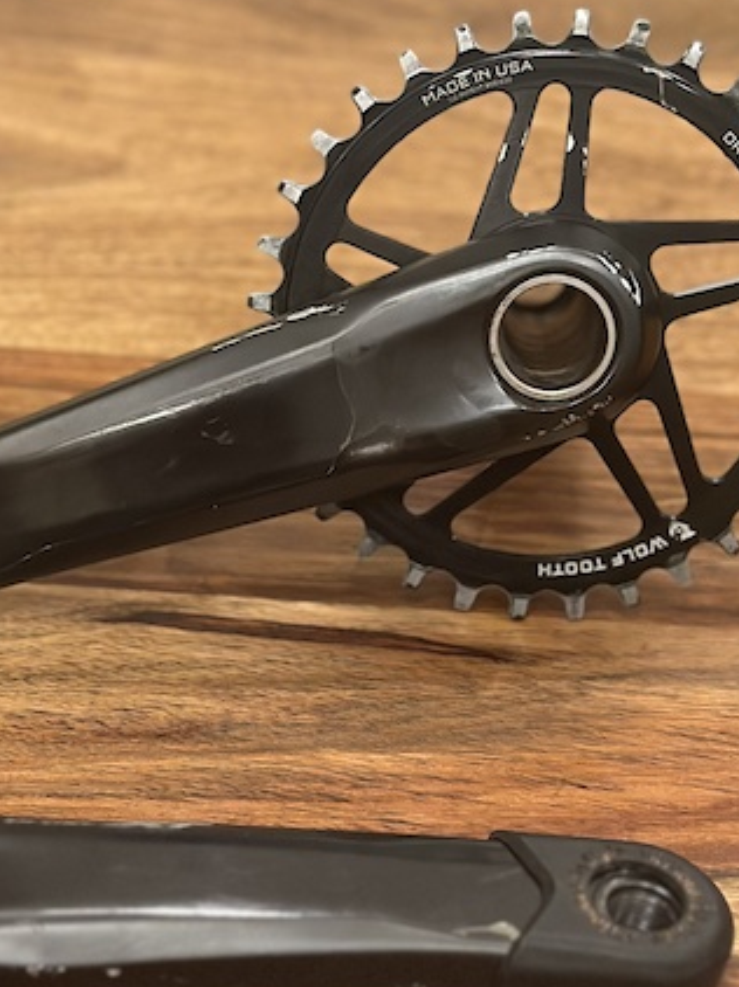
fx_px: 2593
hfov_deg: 16.2
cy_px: 676
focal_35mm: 91
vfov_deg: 21.4
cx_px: 267
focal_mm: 6.86
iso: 640
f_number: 1.78
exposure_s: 1/40
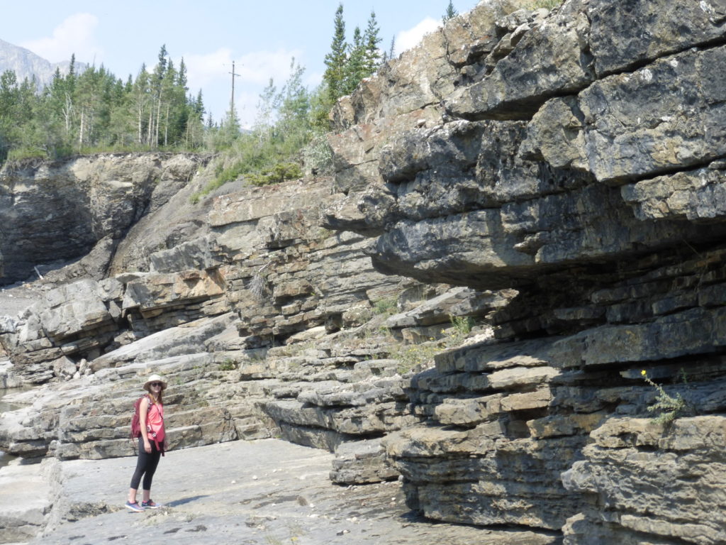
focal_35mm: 61
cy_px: 272
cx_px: 363
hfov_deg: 31.7
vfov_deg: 24.0
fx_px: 1279
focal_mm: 10.3
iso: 100
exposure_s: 1/400
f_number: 4.7
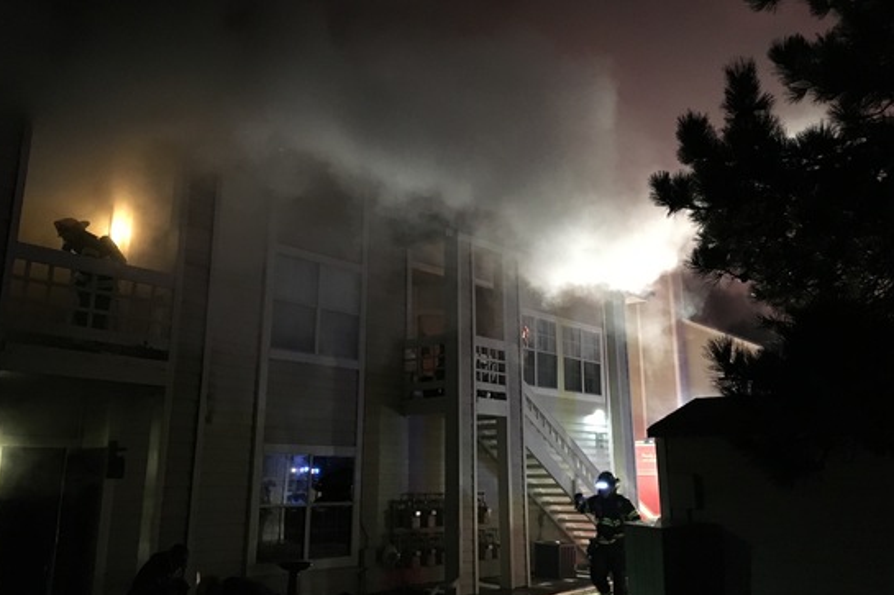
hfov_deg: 60.3
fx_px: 770
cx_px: 436
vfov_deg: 42.3
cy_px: 279
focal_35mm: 31
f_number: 2.2
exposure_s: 1/15
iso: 320
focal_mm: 4.15
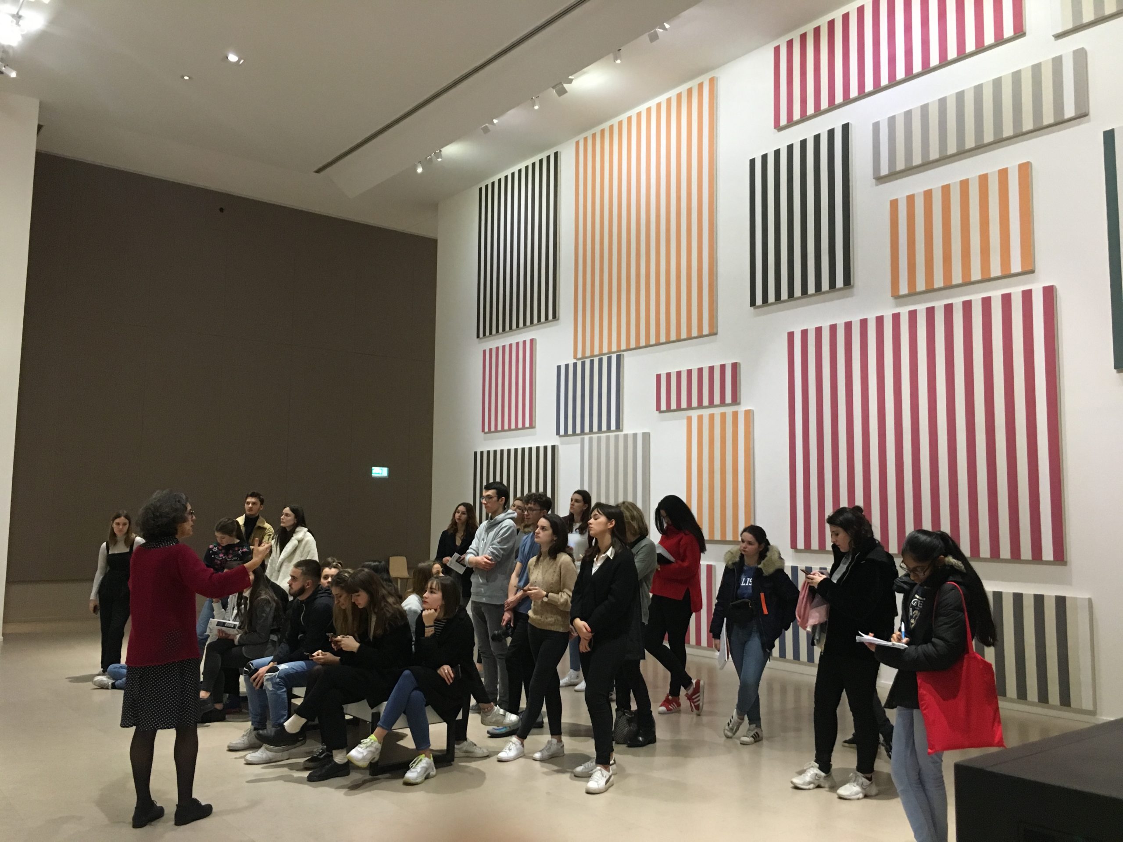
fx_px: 941
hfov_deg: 61.7
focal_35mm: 29
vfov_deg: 48.2
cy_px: 421
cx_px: 562
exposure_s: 1/33
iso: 200
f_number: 2.2
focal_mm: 4.15
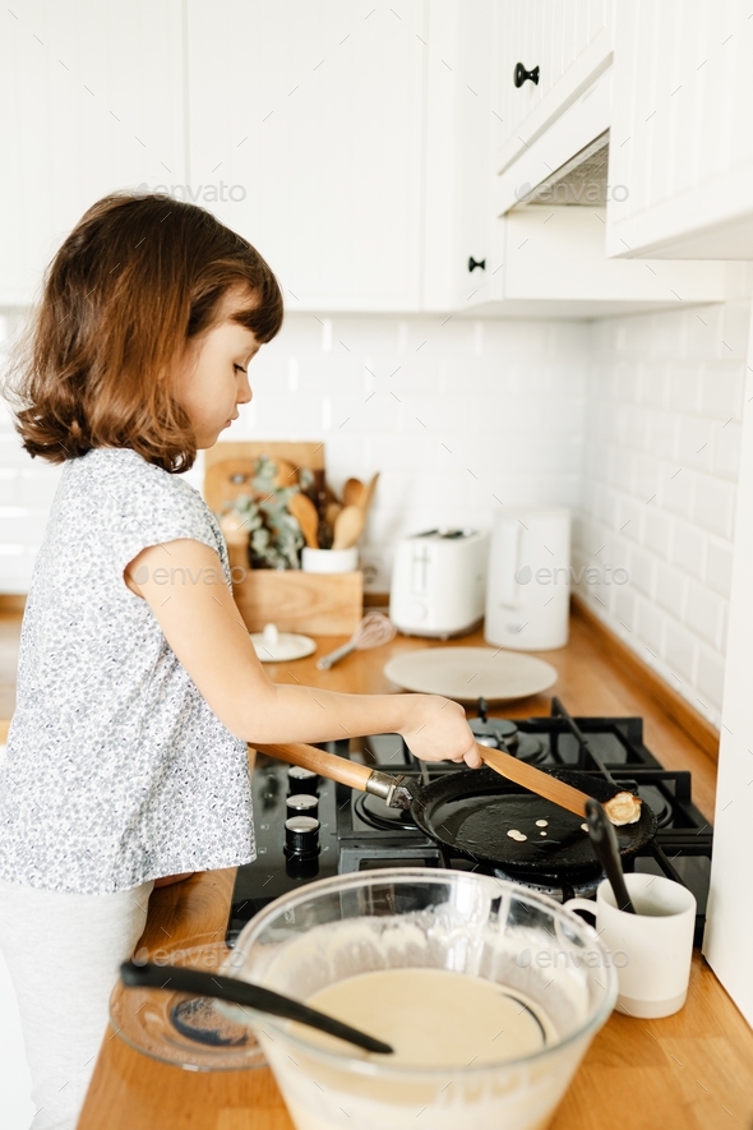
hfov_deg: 37.9
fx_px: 1098
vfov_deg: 54.4
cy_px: 565
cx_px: 376
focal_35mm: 35
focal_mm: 35
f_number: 2.2
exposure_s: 1/320
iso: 1000
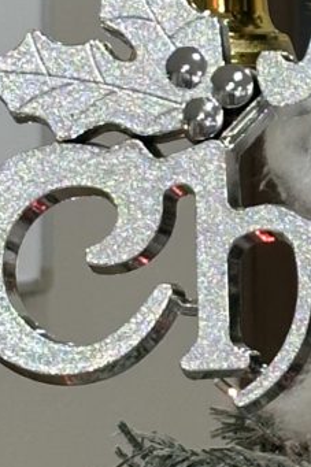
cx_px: 608
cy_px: 27
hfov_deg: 4.5
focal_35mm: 300
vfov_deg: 6.9
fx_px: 3891
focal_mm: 6.86
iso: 80
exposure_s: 1/60
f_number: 1.78
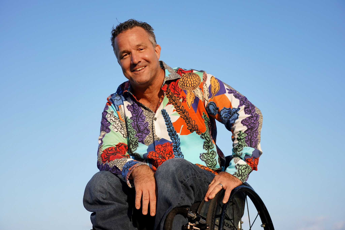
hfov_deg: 36.9
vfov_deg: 25.1
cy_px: 115
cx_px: 172
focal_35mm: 54
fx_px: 517
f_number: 4
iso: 125
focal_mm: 54
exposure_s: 1/800
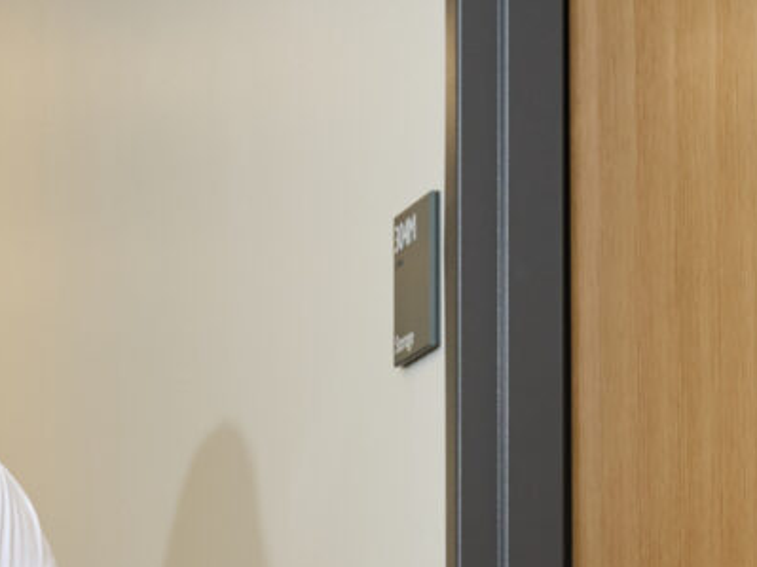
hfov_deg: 8.2
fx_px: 4853
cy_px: 929
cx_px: -1038
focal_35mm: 222
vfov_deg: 6.6
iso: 400
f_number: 3.2
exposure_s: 1/160
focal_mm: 45
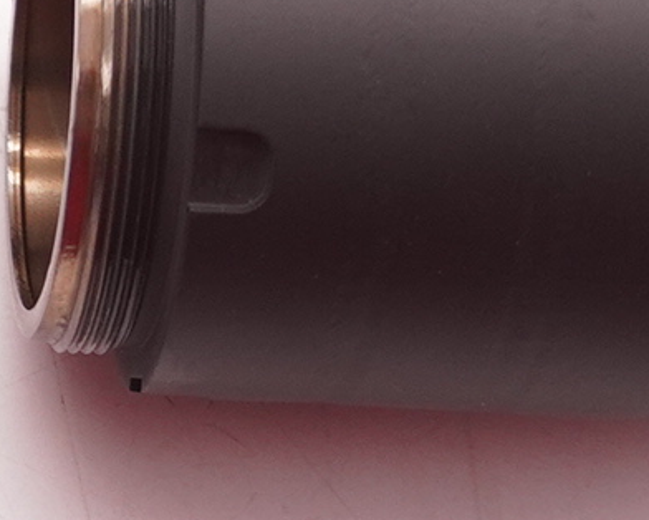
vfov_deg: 5.1
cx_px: -886
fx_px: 5804
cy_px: 267
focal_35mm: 302
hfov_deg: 6.1
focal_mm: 28
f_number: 5.6
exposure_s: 1/125
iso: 800
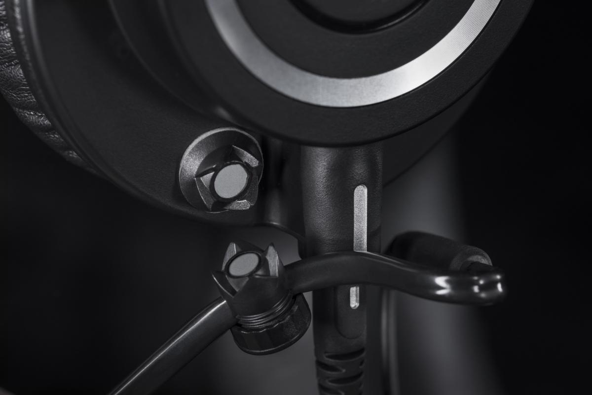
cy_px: 198
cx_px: 296
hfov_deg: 19.4
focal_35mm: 105
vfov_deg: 13.1
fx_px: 1727
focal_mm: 105
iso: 250
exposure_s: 1/200
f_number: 13
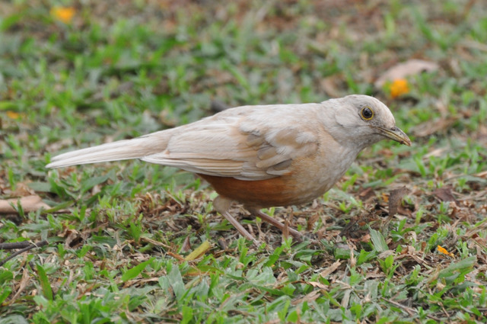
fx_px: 6080
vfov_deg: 3.0
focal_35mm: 450
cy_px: 162
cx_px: 244
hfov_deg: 4.6
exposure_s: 1/60
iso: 400
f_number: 5.6
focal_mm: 300
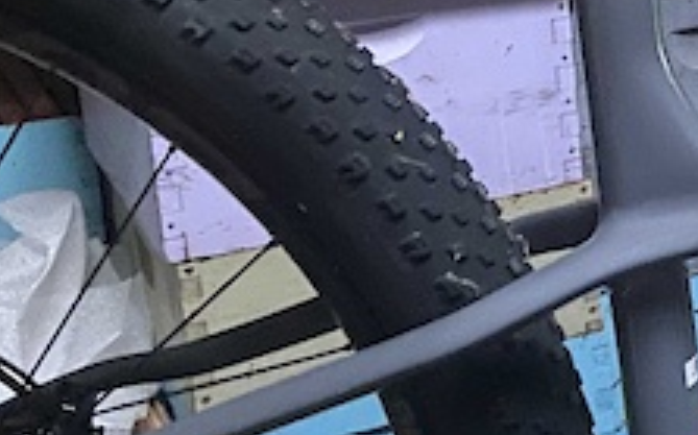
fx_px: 1882
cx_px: 836
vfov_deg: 13.1
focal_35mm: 99
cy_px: 38
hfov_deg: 19.8
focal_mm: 4.25
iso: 500
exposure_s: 1/8
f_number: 1.8
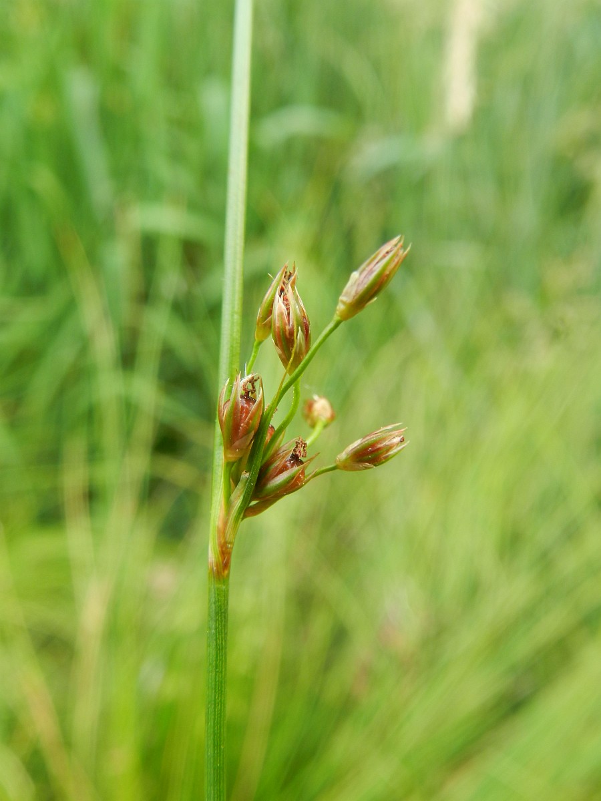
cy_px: 400
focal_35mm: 32
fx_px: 741
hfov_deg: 44.2
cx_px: 300
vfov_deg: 56.8
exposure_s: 1/60
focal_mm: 5.6
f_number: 3.7
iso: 160
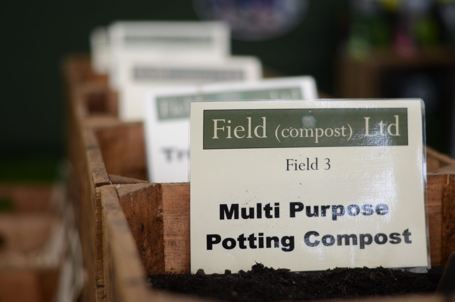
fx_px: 946
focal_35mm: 75
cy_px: 151
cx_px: 228
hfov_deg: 27.0
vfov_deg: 18.1
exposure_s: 1/160
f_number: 1.8
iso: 100
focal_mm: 50
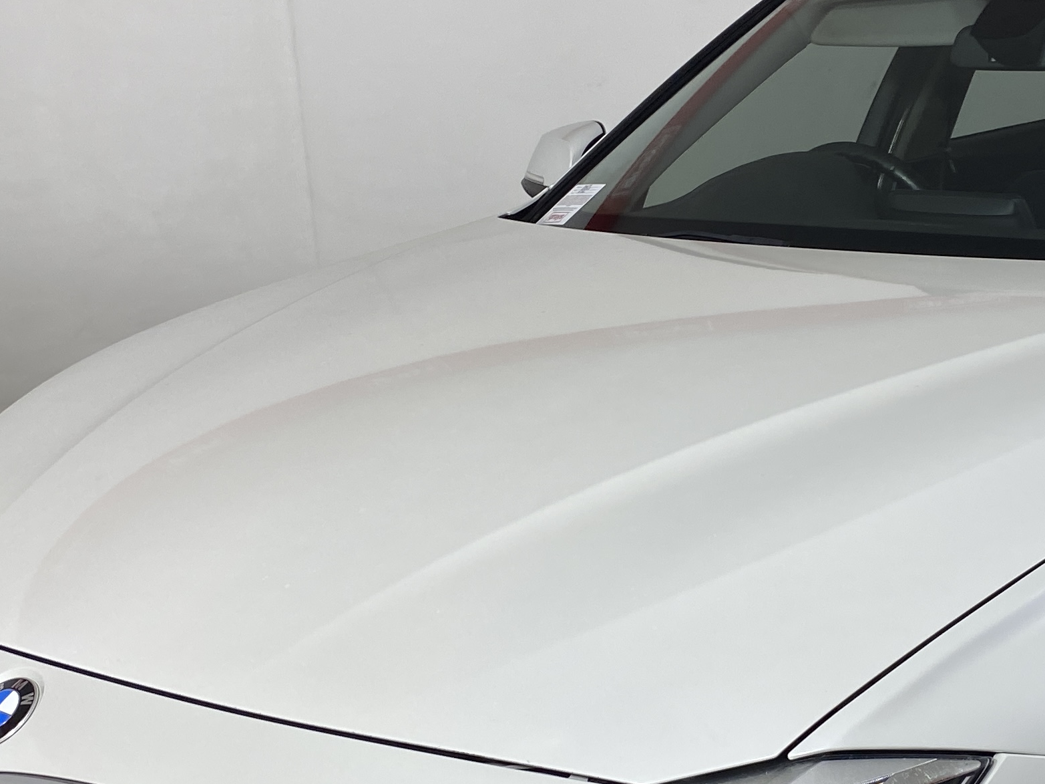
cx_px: 839
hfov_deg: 28.3
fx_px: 2022
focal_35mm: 67
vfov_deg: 21.8
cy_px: 532
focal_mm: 4.25
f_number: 1.8
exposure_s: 1/138
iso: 32
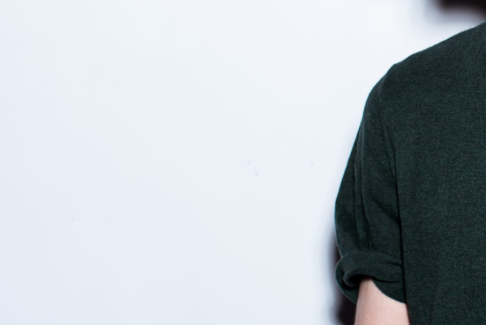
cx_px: 635
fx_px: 1594
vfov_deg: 11.5
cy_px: 11
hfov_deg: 16.4
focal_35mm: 118
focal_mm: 35
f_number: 3.5
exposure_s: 1/160
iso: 250
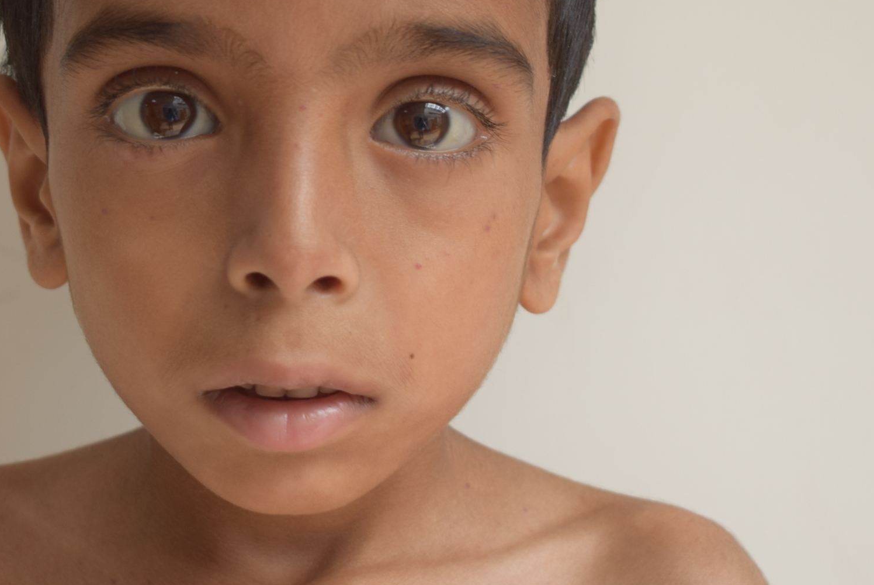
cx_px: 282
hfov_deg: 17.9
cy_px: 156
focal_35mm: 114
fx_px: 2770
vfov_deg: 12.0
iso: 200
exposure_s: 1/60
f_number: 4.8
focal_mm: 38
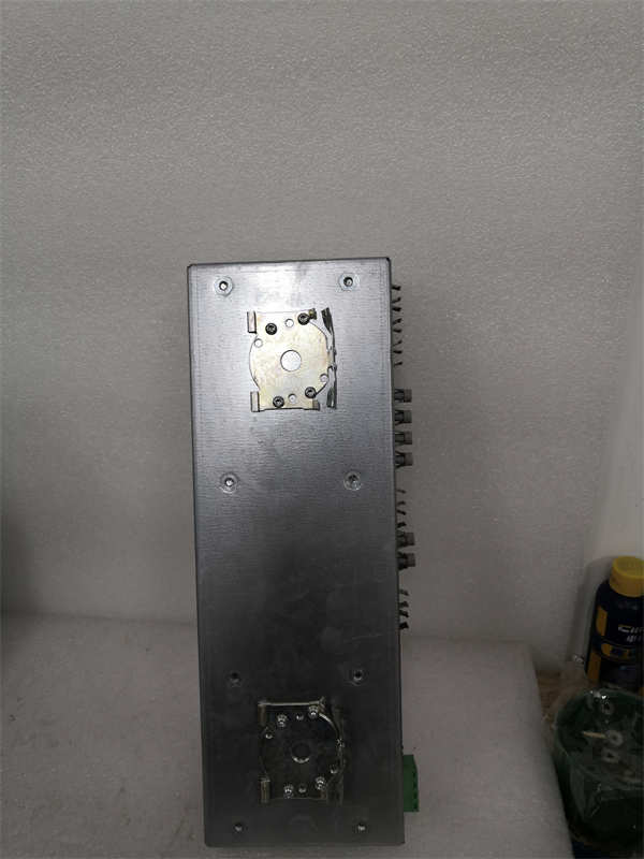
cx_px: 322
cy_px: 430
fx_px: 670
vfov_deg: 65.3
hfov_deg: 51.4
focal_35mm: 27
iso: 80
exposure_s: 1/50
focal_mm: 3.95
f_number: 1.8
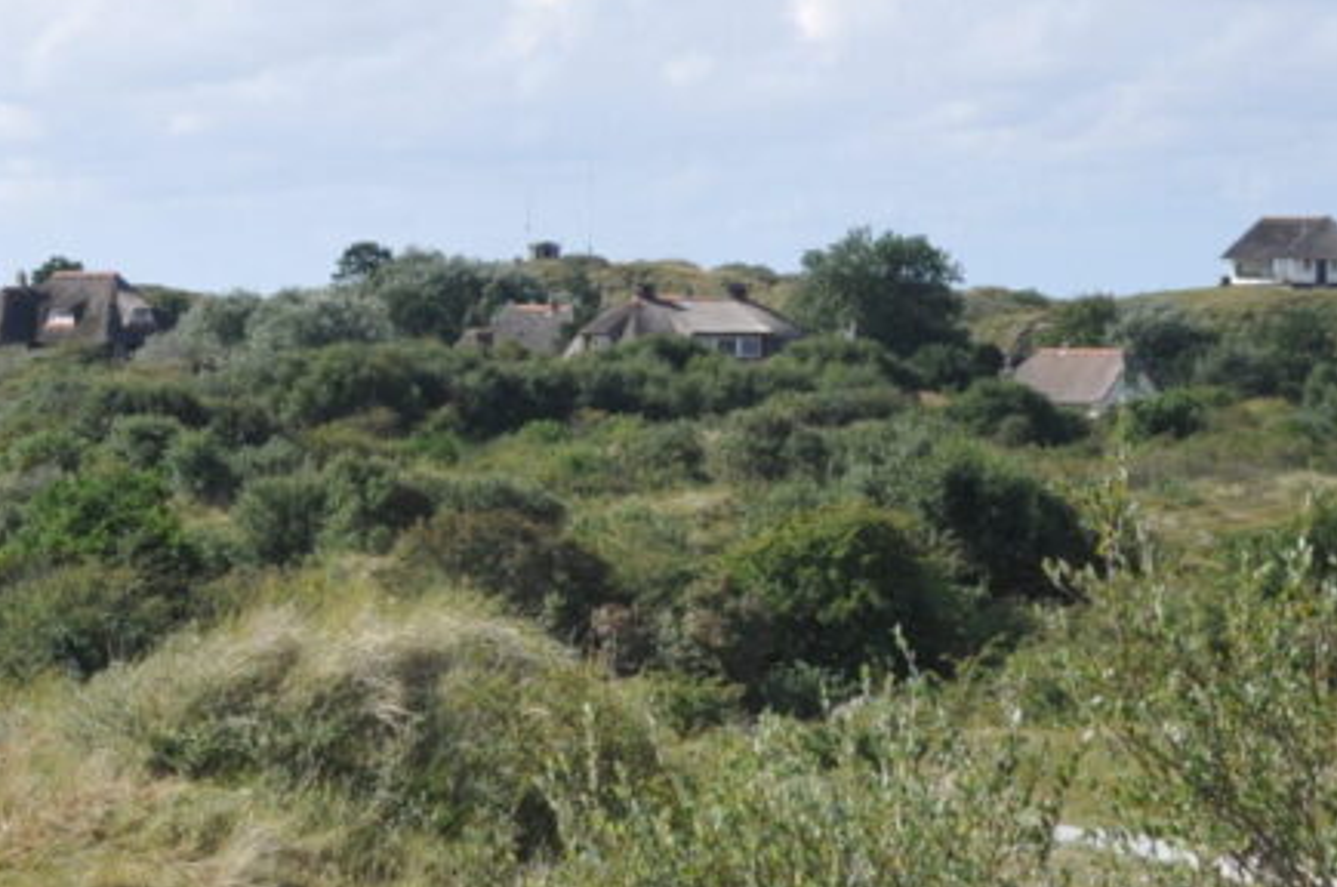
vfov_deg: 8.0
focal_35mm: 170
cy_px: 253
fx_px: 6304
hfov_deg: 11.8
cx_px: -413
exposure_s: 1/1600
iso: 400
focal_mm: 32
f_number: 6.3
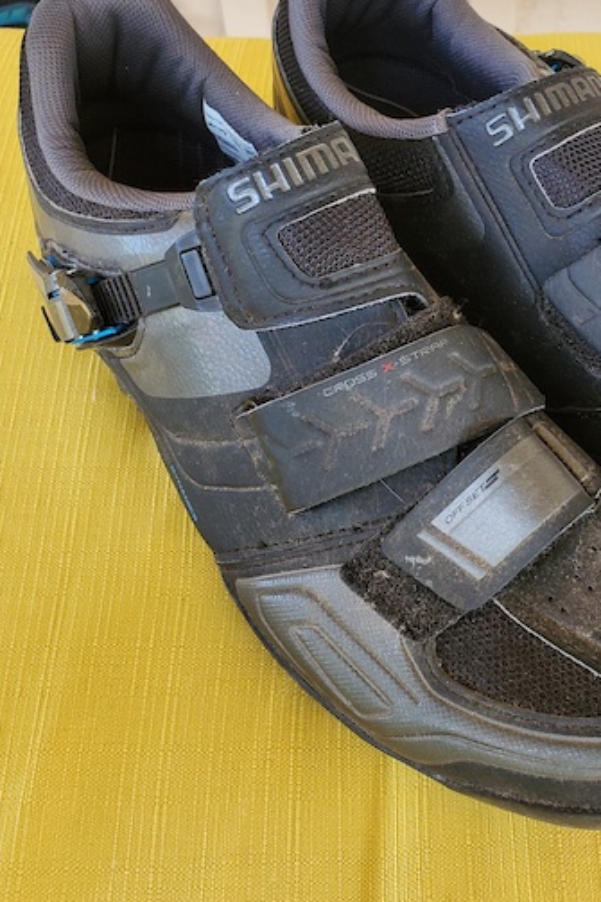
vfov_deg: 45.4
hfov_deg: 30.6
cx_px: 454
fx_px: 1077
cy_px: 412
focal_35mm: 43
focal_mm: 4.3
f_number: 2.4
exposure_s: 1/120
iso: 160
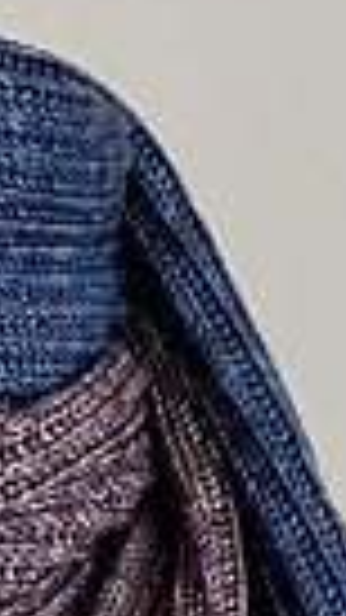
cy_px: 940
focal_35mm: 265
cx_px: -18
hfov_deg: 4.6
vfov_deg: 8.0
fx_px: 4325
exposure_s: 1/87
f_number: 2
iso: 160
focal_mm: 6
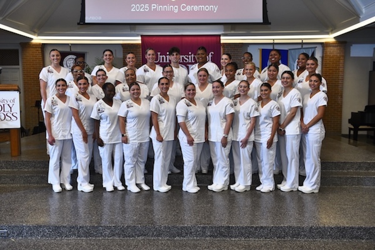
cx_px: 188
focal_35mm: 35
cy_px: 125
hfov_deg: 54.4
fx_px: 365
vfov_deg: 37.8
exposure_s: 1/160
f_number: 4
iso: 1600
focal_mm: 35
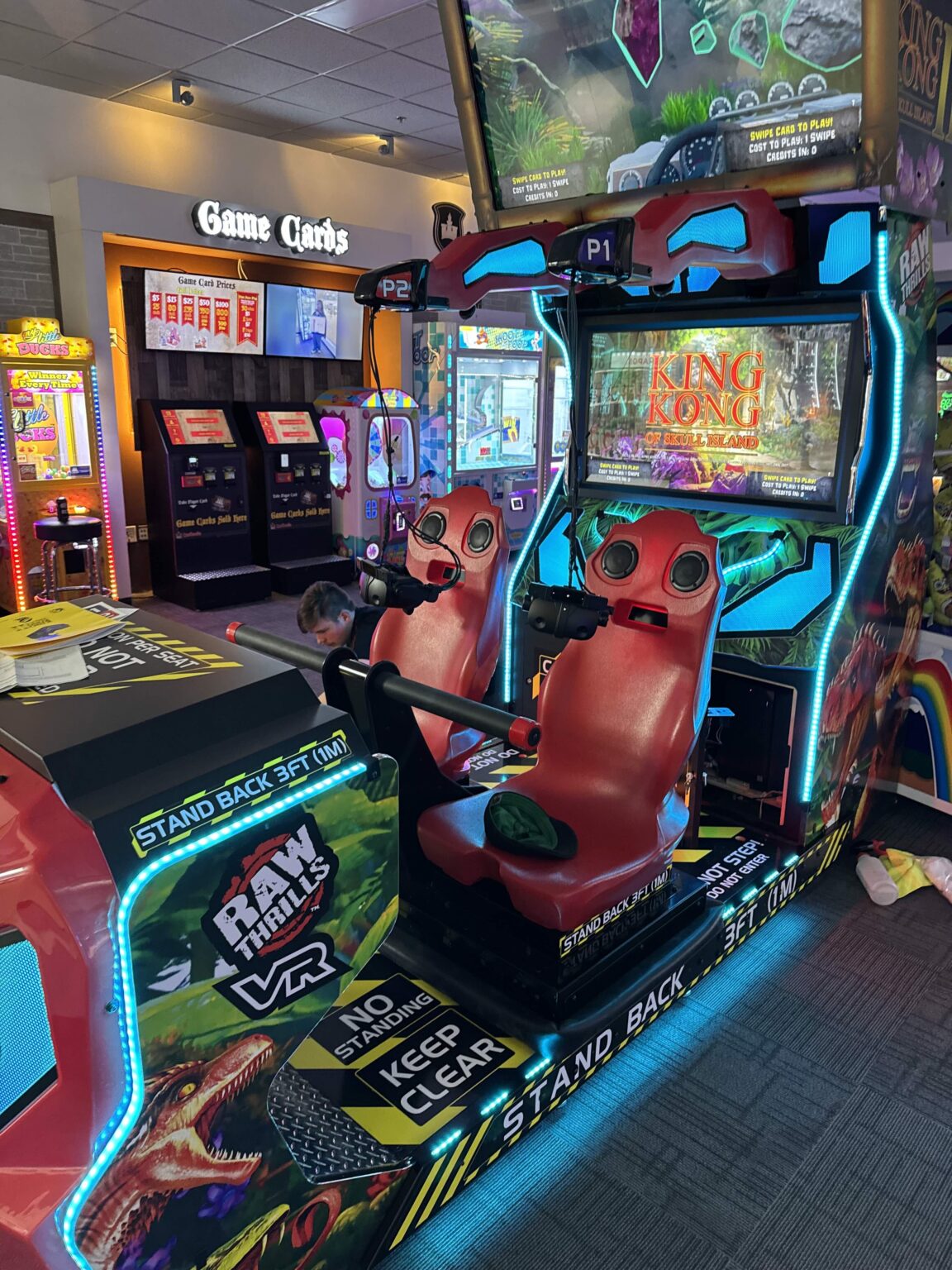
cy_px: 635
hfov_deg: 56.8
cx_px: 476
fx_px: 880
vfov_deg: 71.6
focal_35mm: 24
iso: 400
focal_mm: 6.76
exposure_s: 1/57
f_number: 1.78
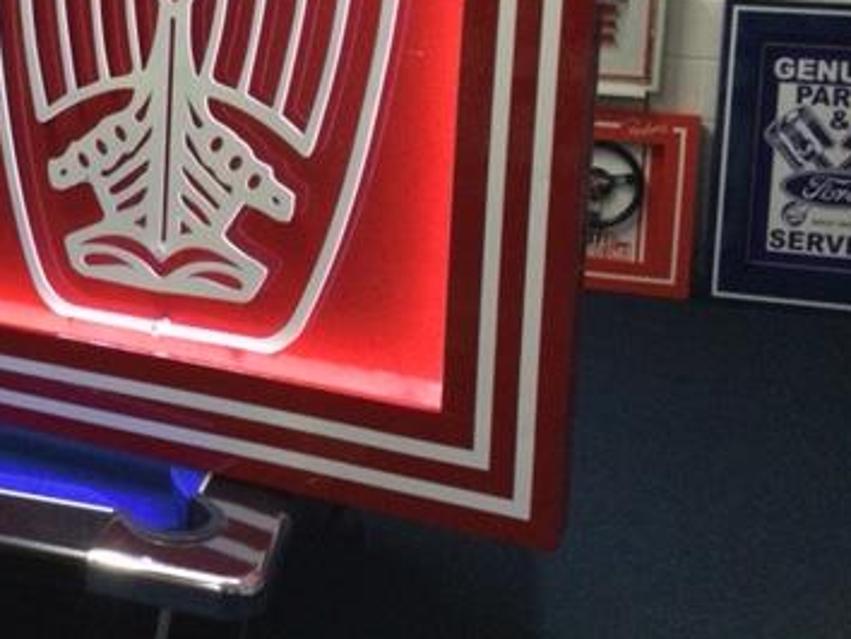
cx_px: 94
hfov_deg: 32.7
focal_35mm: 56
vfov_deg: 25.5
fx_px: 1378
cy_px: 86
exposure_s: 1/25
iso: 200
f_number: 2.4
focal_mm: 3.3
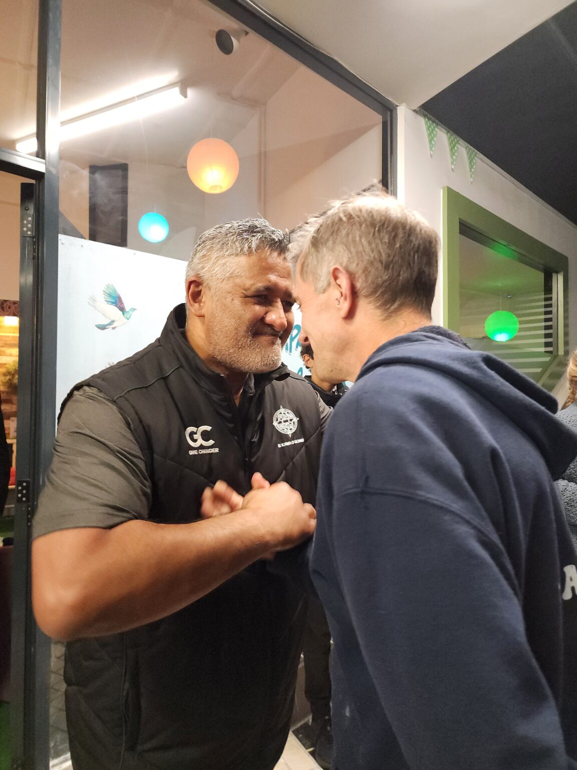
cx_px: 288
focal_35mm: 23
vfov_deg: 73.9
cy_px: 385
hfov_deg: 58.9
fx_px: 511
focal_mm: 6.4
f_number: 1.8
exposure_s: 1/100
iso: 800
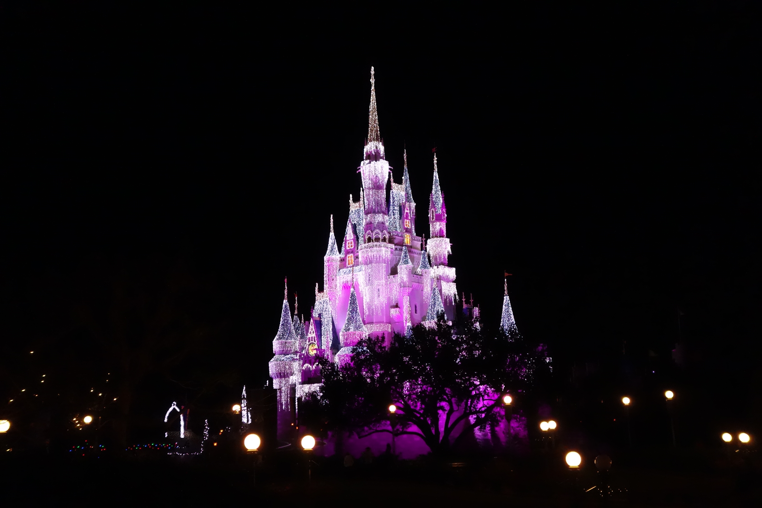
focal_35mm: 43
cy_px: 254
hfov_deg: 45.4
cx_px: 381
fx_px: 910
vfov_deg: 31.2
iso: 3200
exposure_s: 1/100
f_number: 3.2
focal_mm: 15.82
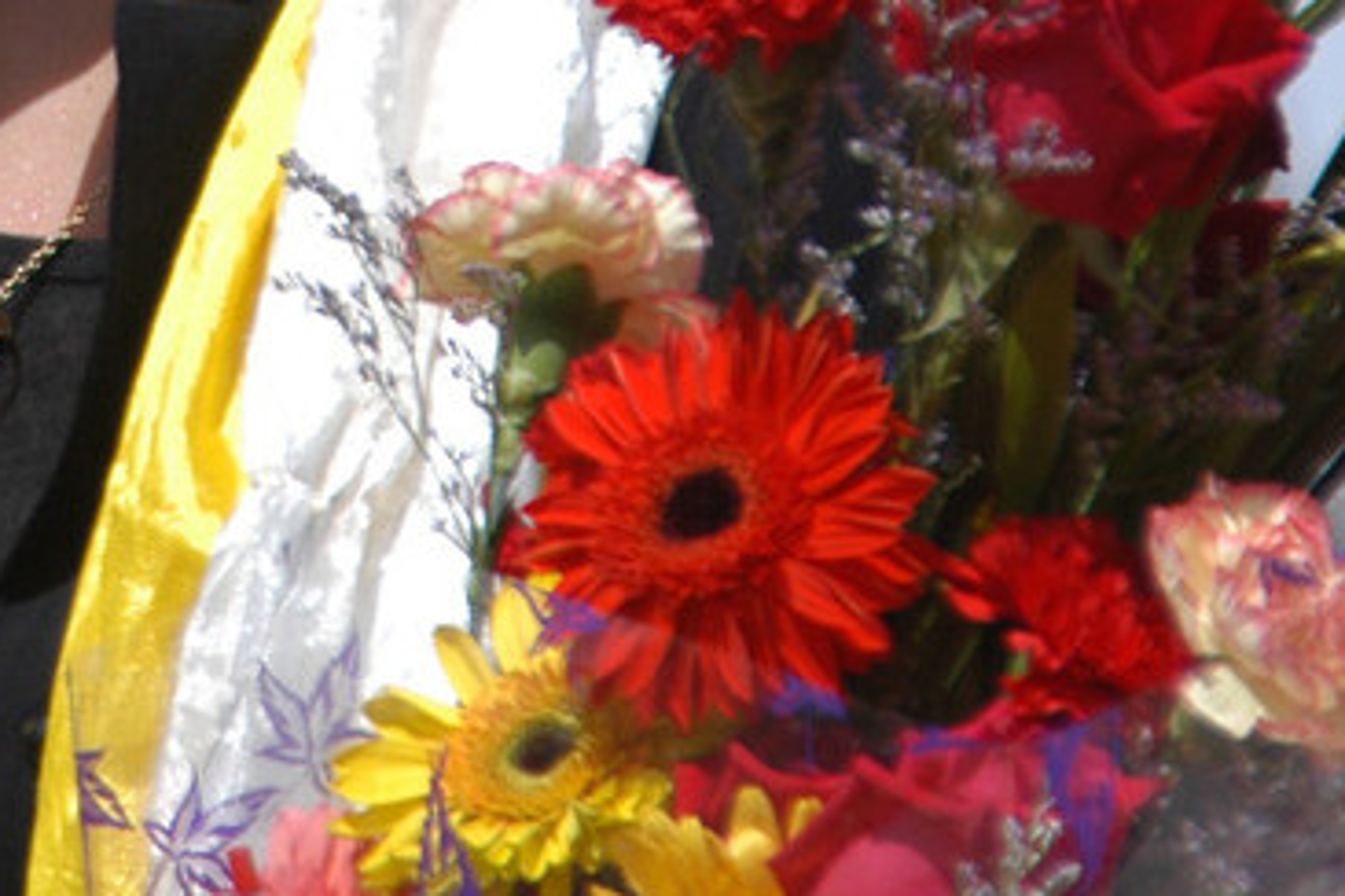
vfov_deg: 0.7
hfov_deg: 1.0
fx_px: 73409
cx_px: -140
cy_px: -531
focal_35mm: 1965
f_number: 5.6
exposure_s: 1/1000
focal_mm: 400
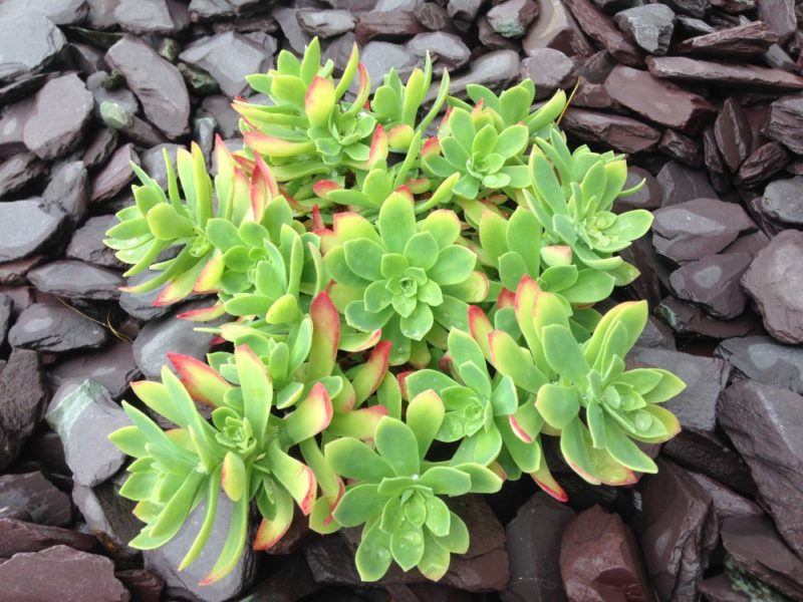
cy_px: 301
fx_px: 766
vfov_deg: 42.9
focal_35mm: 33
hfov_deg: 55.4
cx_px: 402
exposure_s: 1/226
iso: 50
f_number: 2.4
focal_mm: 4.12
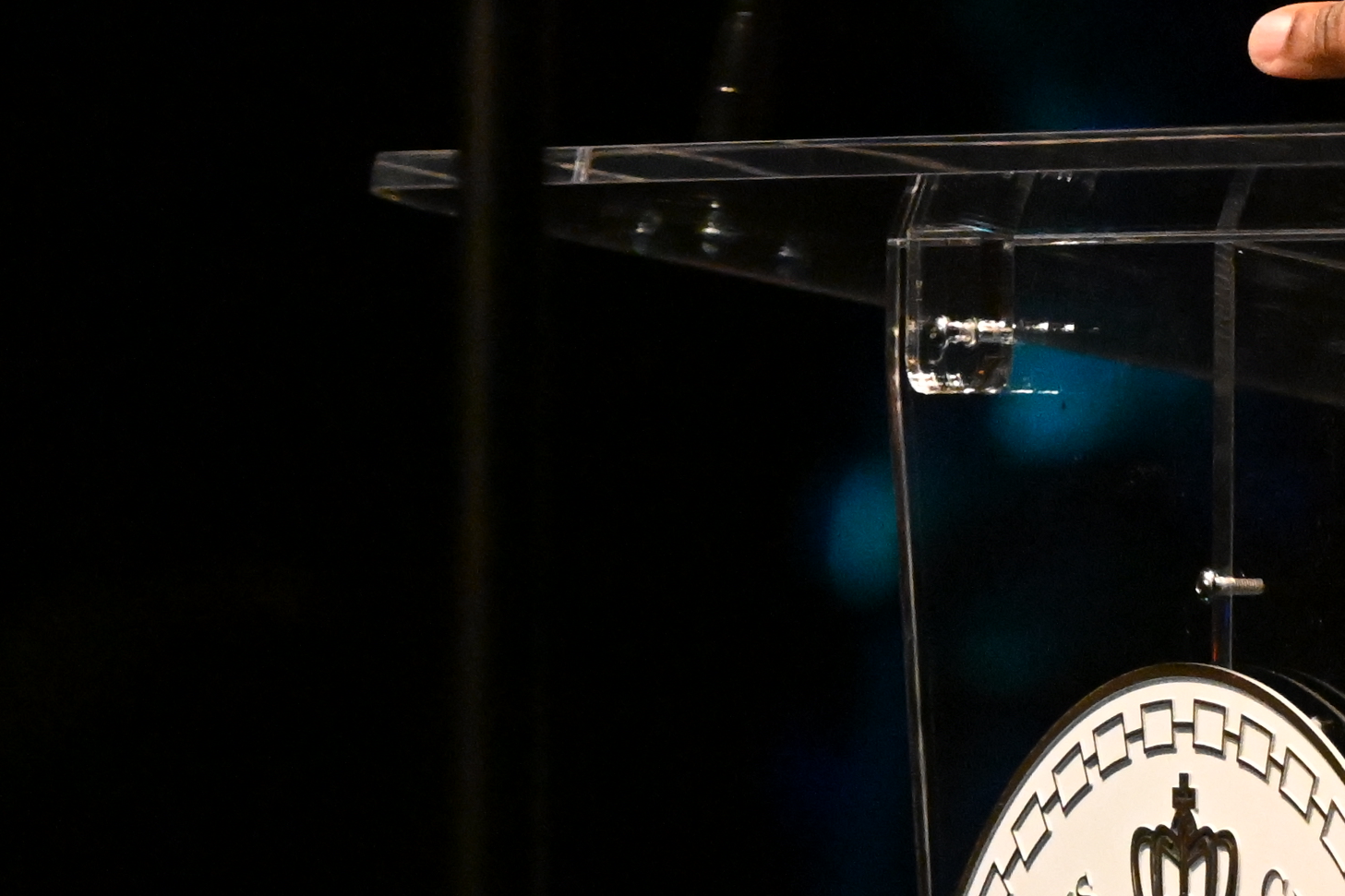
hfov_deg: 4.0
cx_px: 2154
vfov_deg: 2.7
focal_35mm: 510
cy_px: -699
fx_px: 19051
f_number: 4
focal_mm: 120
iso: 10000
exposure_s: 1/400
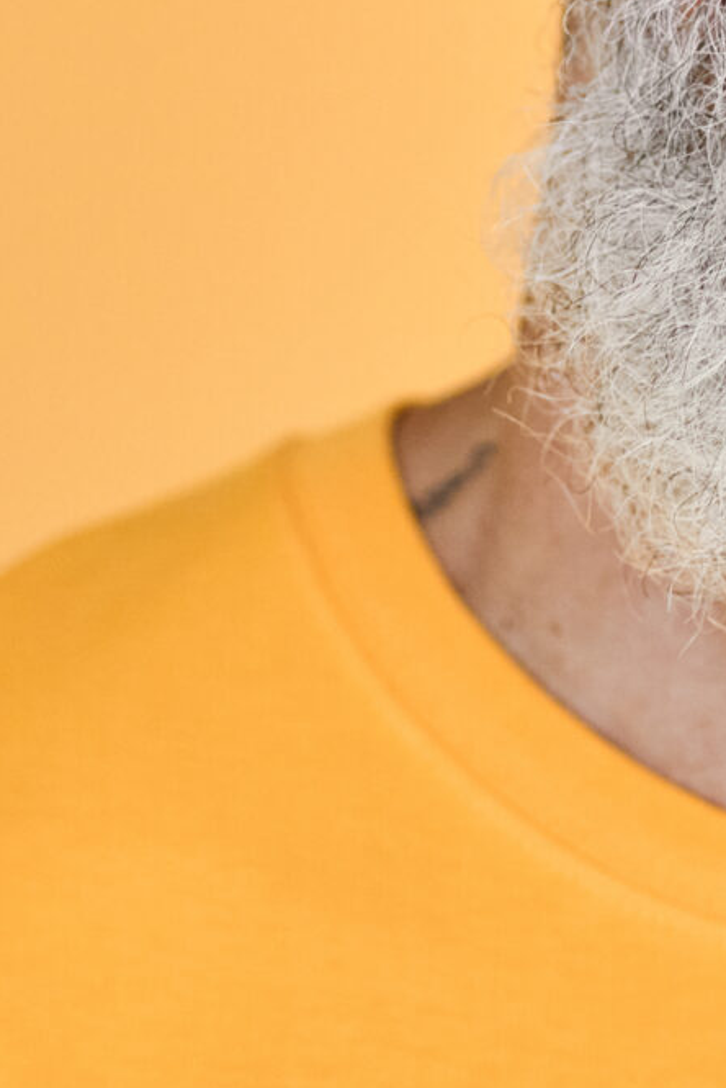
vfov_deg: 6.3
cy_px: -61
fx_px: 9881
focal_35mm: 327
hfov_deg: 4.2
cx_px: 847
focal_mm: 85
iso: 800
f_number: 2.2
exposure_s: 1/250
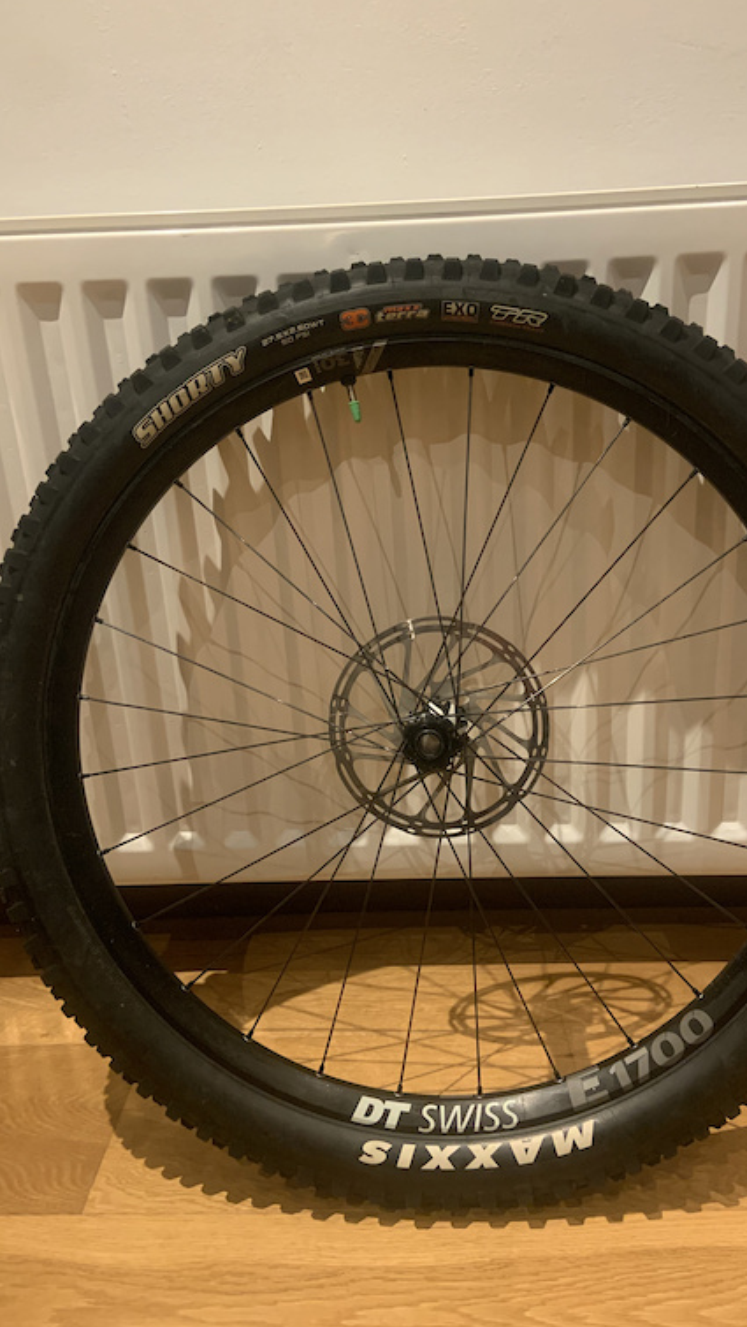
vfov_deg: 64.3
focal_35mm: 30
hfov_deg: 38.9
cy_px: 659
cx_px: 415
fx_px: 1056
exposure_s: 1/50
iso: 400
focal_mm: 4.25
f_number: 1.8
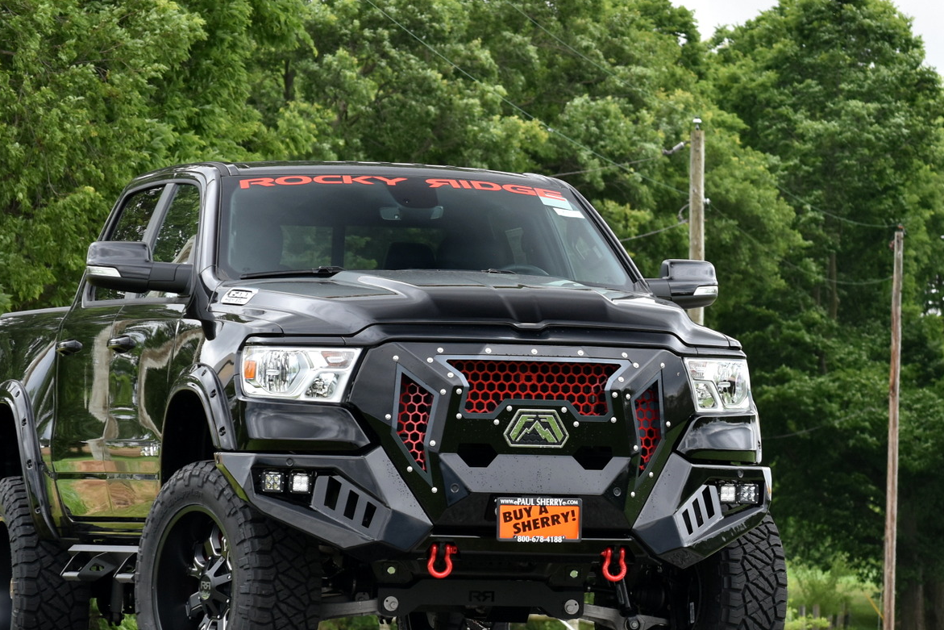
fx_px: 6451
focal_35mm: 246
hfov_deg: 8.4
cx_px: 551
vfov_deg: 5.6
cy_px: 424
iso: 400
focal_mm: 100
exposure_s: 1/200
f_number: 7.1
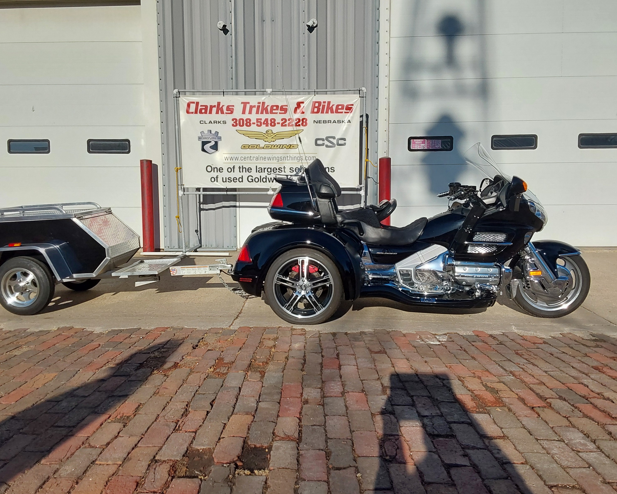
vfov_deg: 48.5
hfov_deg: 58.7
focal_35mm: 30
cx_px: 294
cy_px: 251
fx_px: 548
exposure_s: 1/3092
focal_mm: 2.91
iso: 50
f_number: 1.9
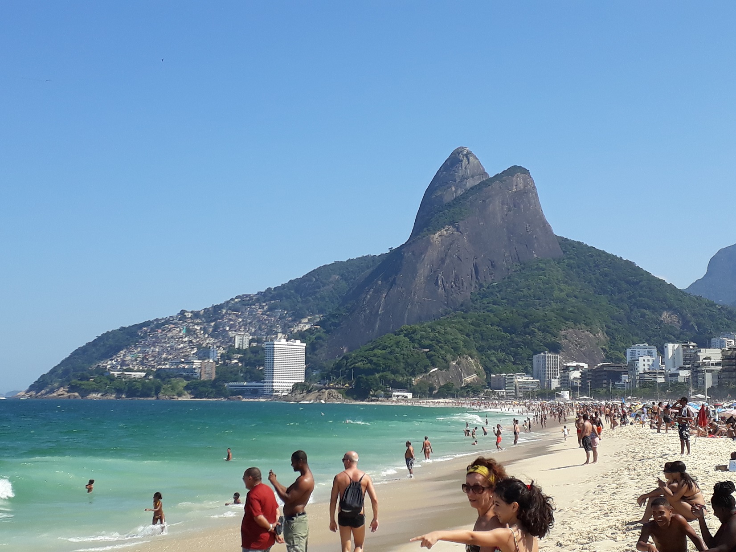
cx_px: 368
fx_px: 574
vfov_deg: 51.4
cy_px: 276
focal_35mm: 27
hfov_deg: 65.3
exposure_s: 1/1481
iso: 40
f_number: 1.9
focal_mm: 3.6
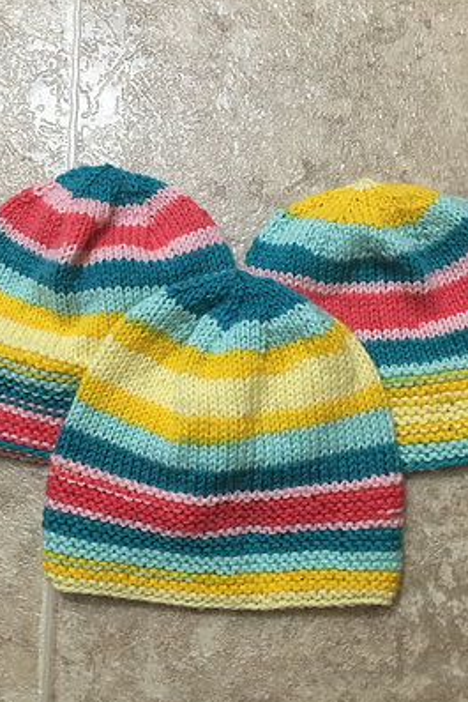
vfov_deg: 50.6
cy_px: 322
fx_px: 740
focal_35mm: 38
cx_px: 206
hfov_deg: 35.0
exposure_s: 1/30
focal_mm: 4.15
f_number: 2.2
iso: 160
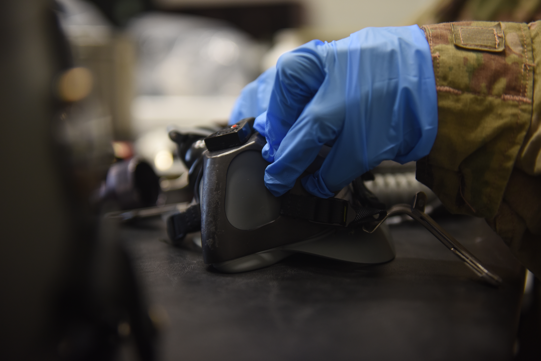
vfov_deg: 27.0
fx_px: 752
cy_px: 180
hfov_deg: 39.6
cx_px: 270
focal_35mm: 50
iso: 800
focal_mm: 50
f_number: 5.6
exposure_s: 1/80
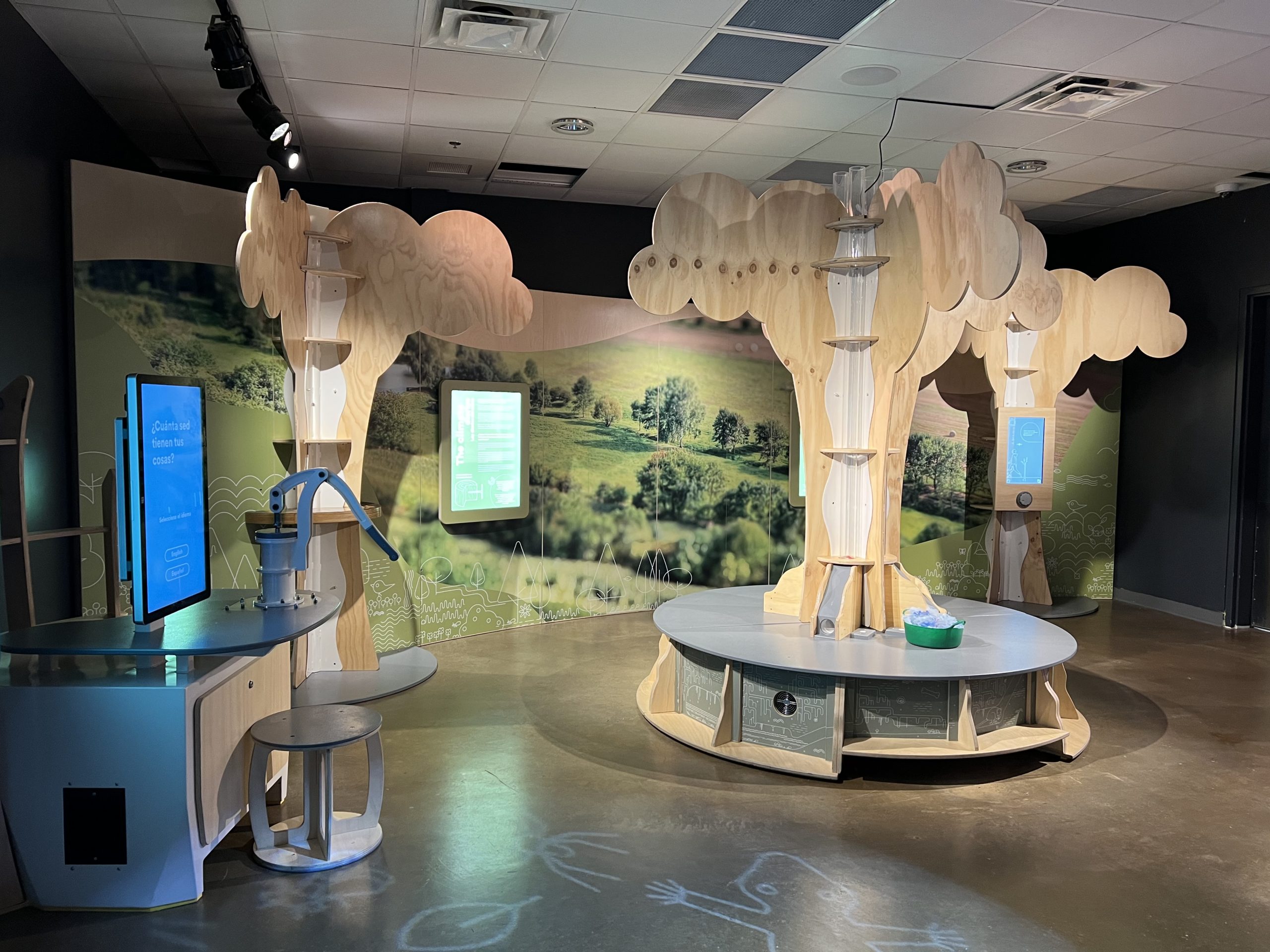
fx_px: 954
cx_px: 635
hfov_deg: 67.3
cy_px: 476
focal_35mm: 26
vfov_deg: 53.1
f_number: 1.5
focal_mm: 5.7
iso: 160
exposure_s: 1/60
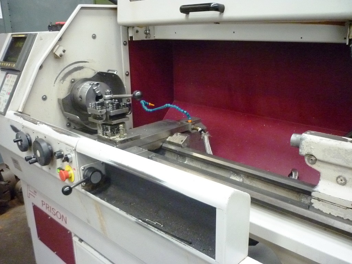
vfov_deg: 42.9
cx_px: 176
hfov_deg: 55.4
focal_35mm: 33
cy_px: 132
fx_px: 336
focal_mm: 5.5
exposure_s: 1/50
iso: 800
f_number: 2.8
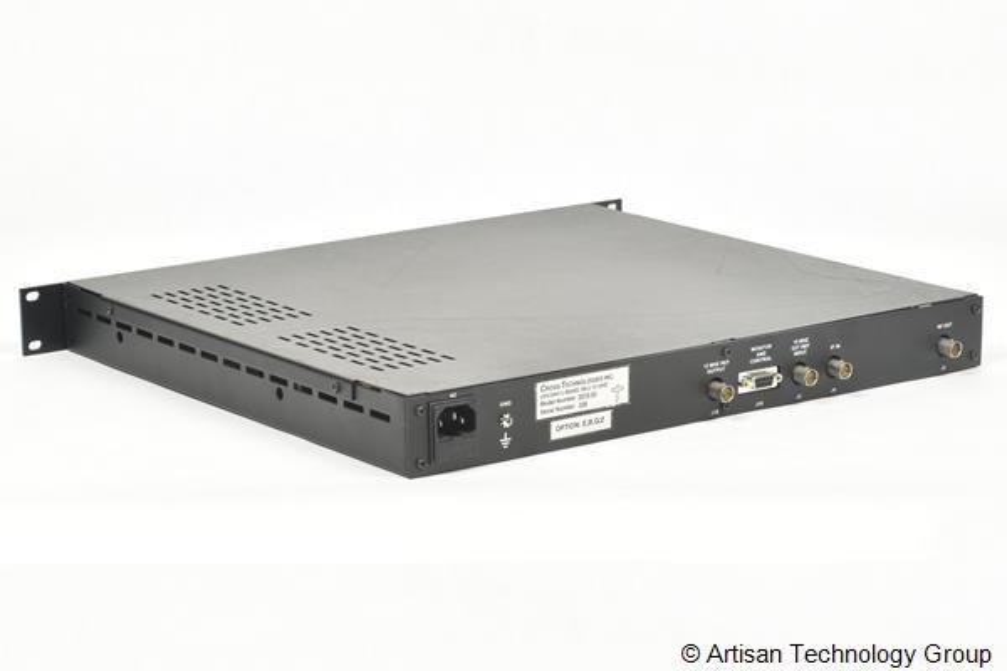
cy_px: 336
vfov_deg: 20.2
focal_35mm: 68
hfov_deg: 29.9
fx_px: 1888
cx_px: 504
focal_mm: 45
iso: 200
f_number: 13
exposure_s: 1/200
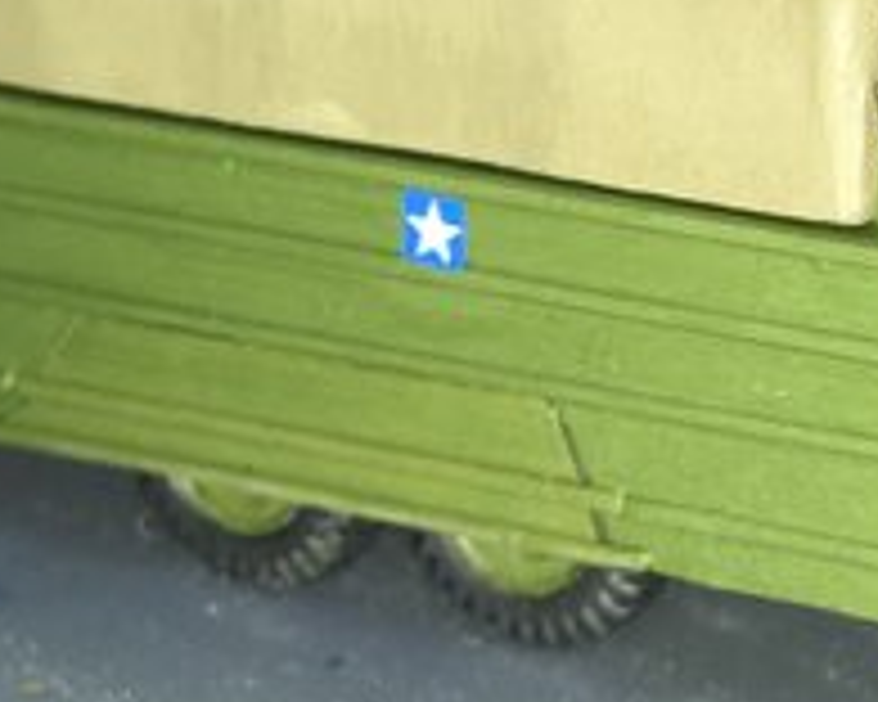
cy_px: 446
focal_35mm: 116
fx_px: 3014
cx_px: 1009
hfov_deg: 16.0
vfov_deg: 13.3
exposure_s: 1/97
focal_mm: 4.15
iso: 25
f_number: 2.2
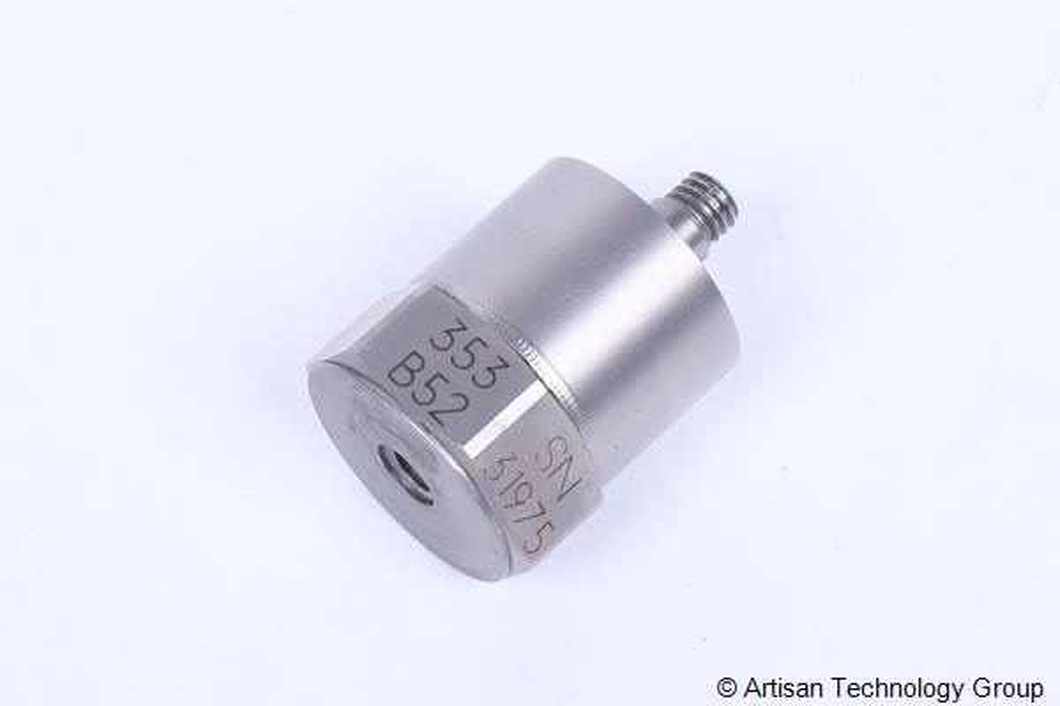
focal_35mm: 43
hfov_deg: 45.4
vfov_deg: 31.2
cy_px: 353
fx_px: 1266
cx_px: 530
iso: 200
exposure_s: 1/200
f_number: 14
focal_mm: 29
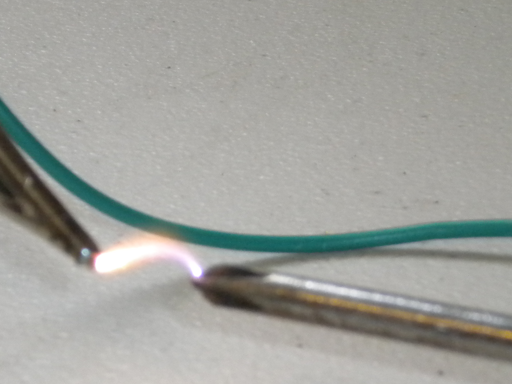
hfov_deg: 9.4
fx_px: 3121
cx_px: 173
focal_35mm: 211
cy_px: 286
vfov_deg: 7.0
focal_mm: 18.9
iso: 400
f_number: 5.9
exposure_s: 1/68
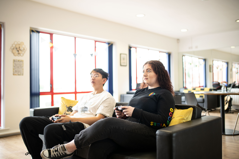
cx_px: 120
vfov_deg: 37.8
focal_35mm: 35
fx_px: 232
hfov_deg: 54.4
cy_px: 80
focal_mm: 35
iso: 500
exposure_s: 1/200
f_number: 1.8
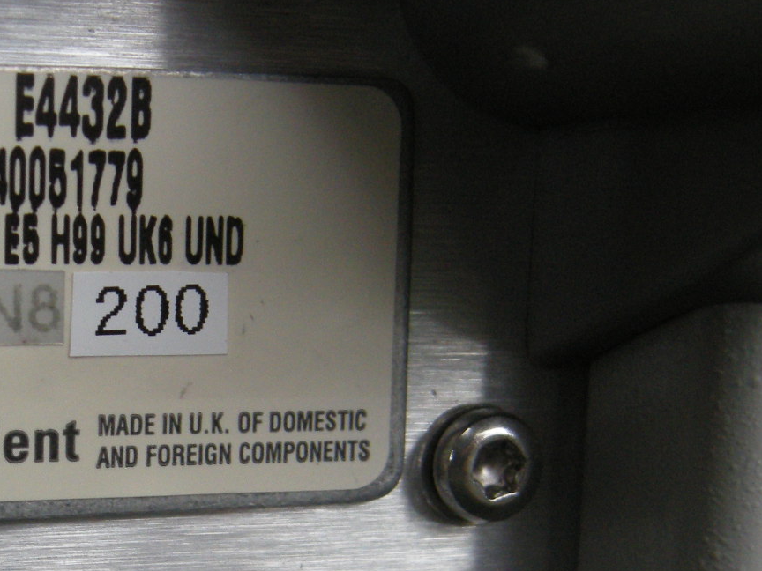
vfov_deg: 17.4
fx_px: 1827
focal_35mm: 83
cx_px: 95
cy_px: 561
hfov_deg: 23.0
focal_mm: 7.5
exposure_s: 1/130
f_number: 2.7
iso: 203
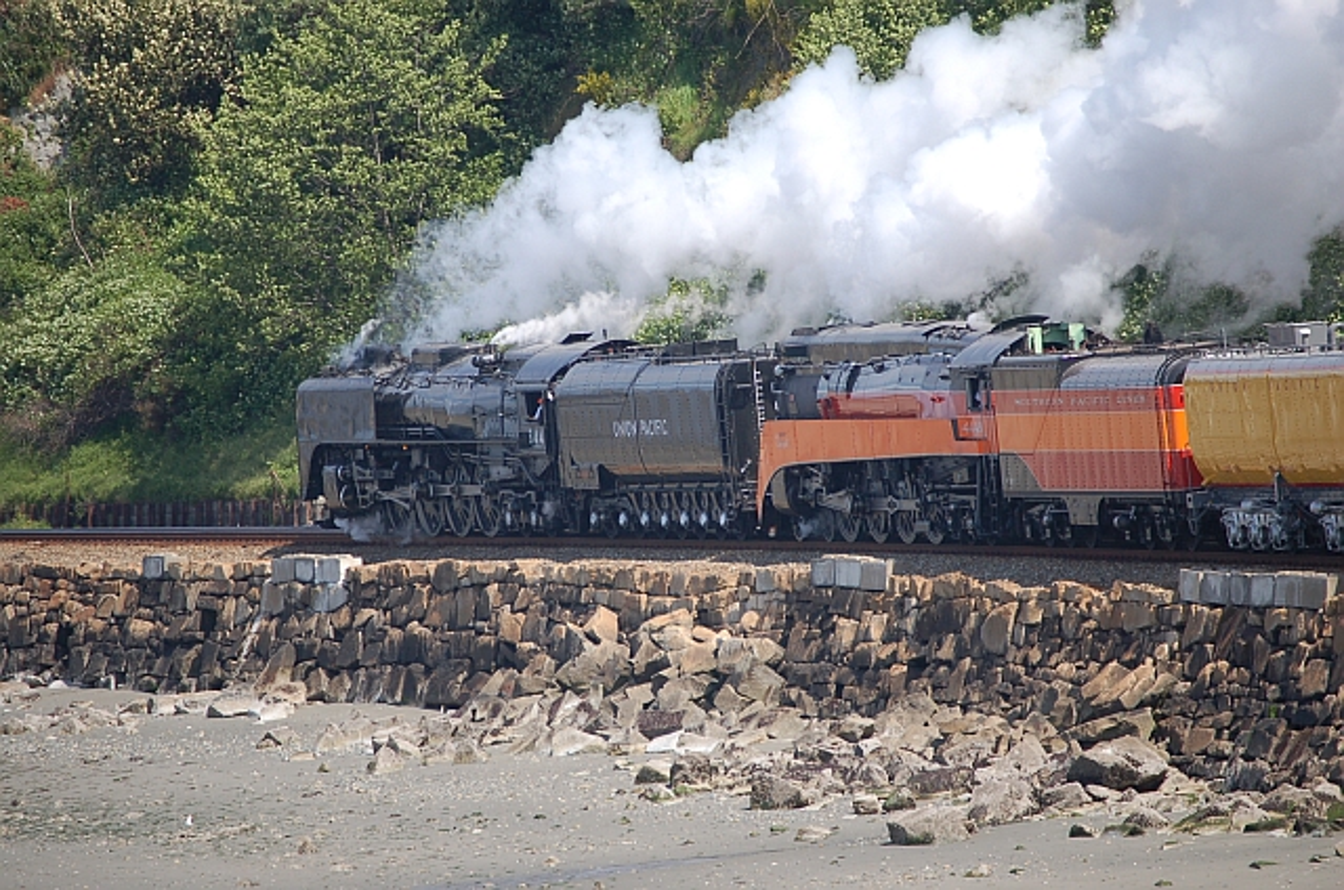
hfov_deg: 6.9
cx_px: 672
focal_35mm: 300
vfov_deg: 4.6
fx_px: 11178
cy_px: 445
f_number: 5.6
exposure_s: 1/800
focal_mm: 200
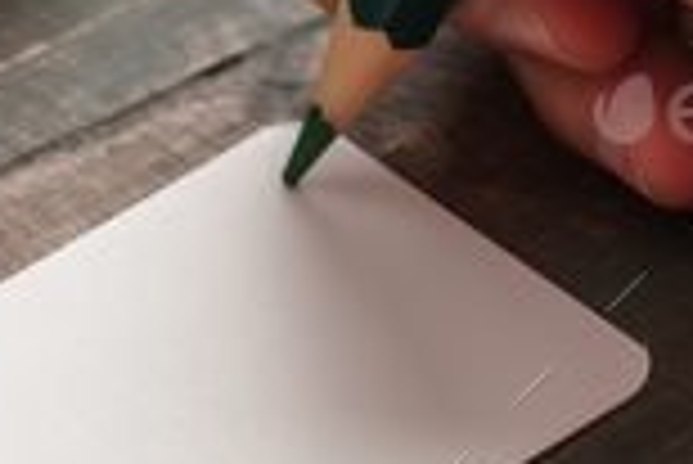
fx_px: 6185
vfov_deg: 4.3
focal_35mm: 321
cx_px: 108
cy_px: 322
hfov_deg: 6.4
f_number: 2.8
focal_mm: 56
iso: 400
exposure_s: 1/160
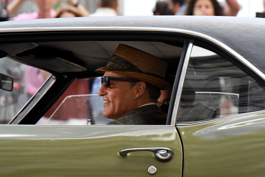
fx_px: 2042
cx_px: 132
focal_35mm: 278
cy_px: 88
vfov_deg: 5.0
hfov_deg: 7.4
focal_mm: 185
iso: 1250
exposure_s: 1/1000
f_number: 5.6
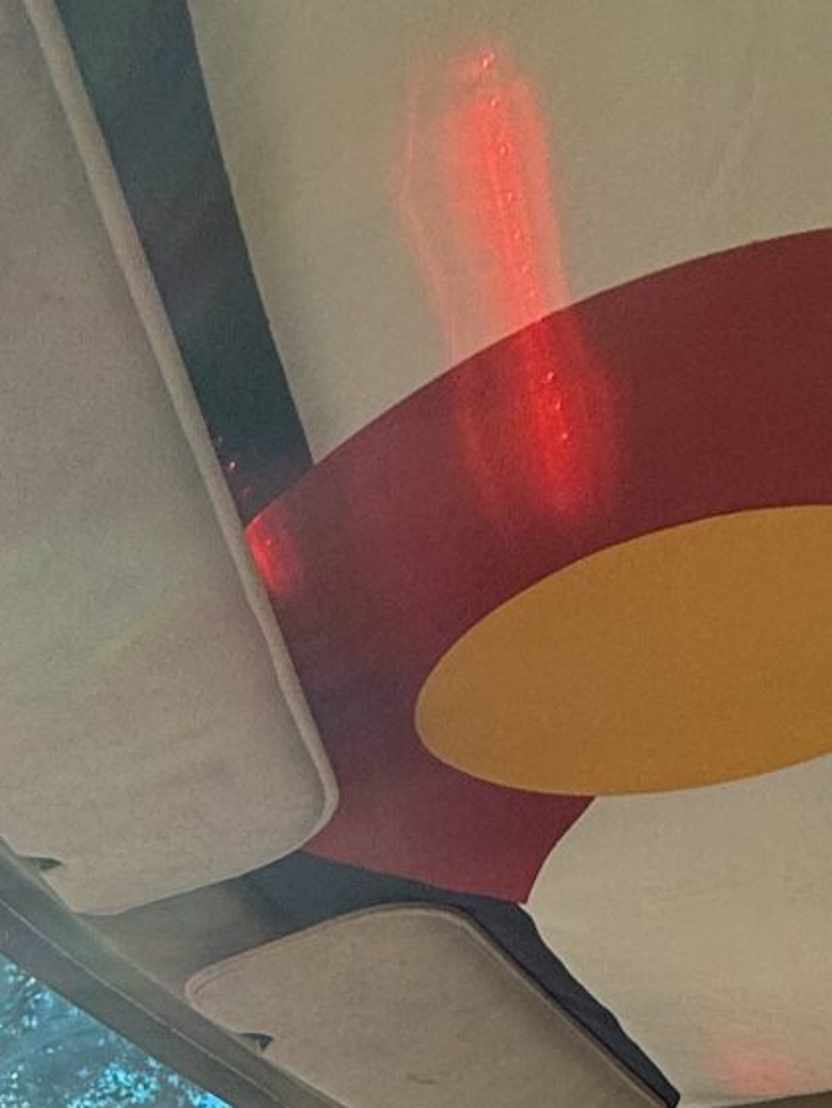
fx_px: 1633
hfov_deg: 27.7
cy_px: 1877
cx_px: 112
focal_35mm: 51
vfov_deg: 23.8
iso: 64
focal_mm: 2.22
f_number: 2.2
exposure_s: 1/118
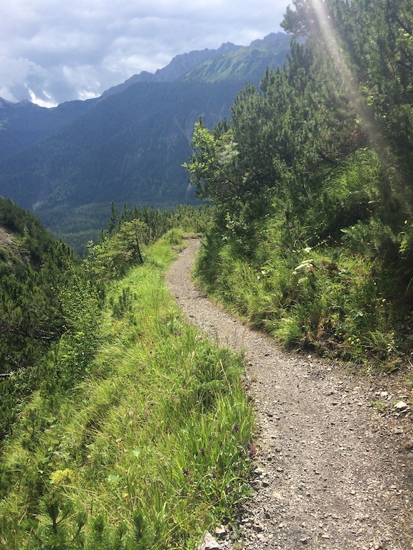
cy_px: 276
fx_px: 477
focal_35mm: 30
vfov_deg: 60.0
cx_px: 200
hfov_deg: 46.8
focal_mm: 4.15
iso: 32
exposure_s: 1/1786
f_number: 2.2
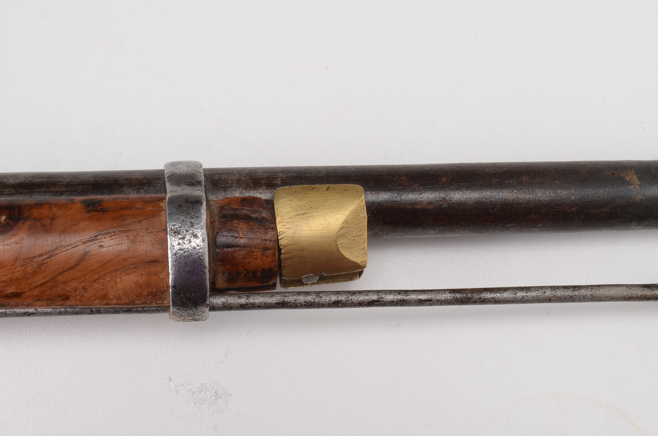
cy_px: 218
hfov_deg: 24.7
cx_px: 329
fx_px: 1505
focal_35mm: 82
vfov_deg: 16.5
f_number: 18
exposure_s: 1/100
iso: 200
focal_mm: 55
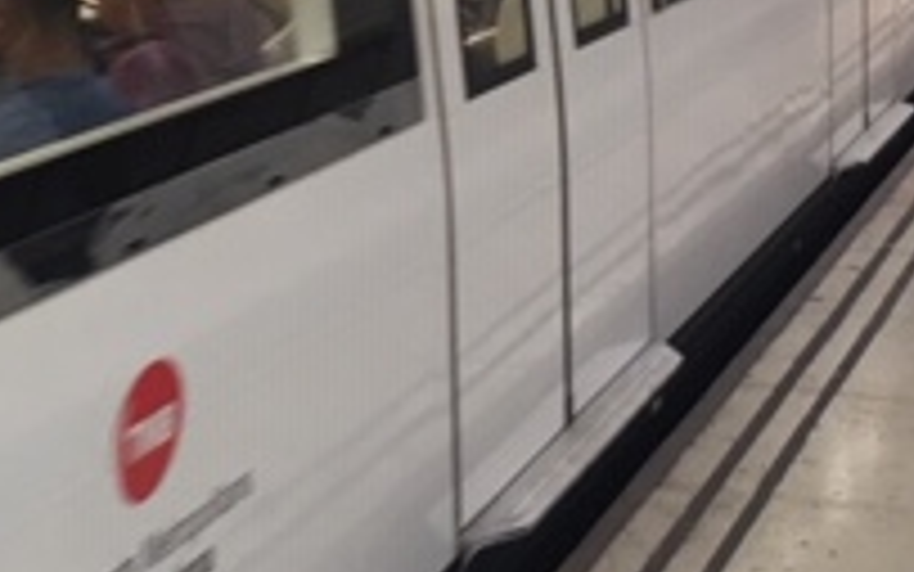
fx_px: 2417
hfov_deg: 21.1
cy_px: -63
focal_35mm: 97
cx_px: 167
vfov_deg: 13.2
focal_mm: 4.15
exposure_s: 1/33
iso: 100
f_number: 2.2
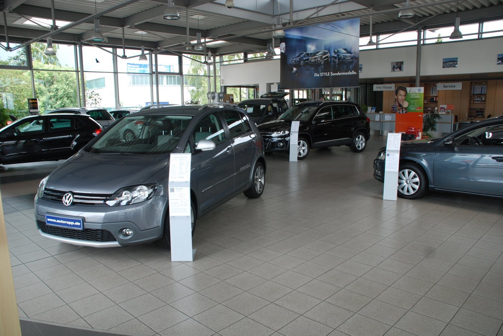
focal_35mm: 27
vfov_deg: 48.0
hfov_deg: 67.3
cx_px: 252
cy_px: 168
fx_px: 378
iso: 200
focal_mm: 18
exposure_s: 1/125
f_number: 5.6
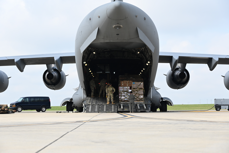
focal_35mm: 86
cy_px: 76
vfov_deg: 15.9
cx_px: 114
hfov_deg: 23.7
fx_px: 547
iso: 1000
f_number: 9
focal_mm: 86
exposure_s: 1/1250
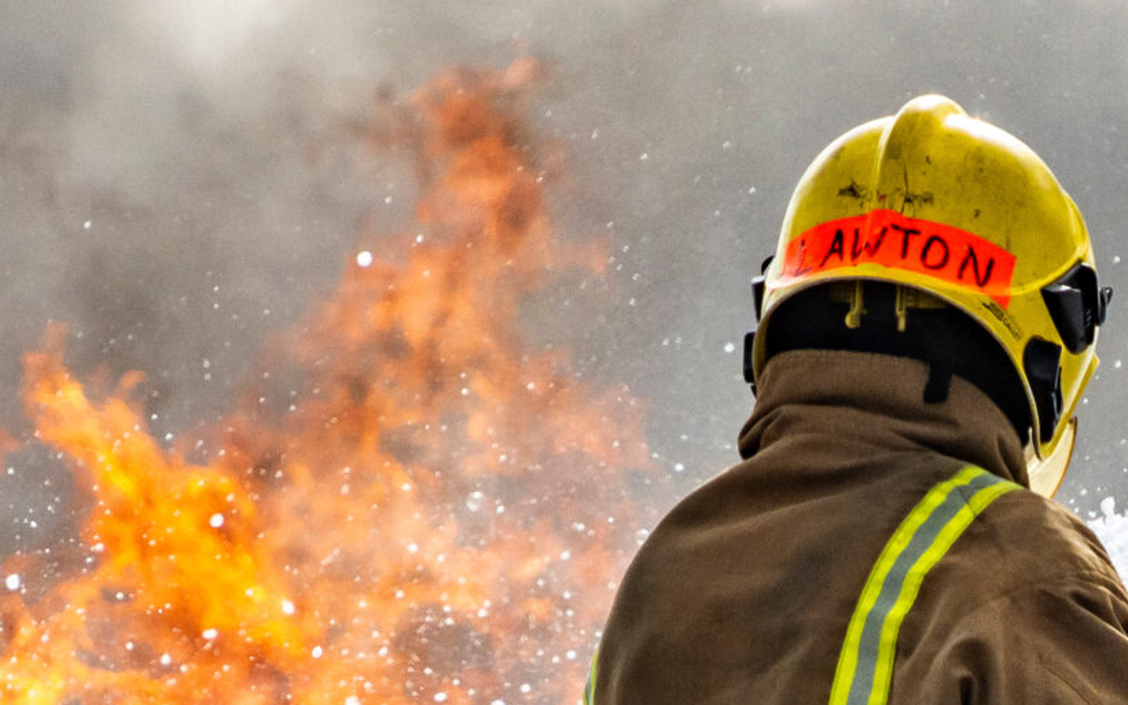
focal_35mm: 1908
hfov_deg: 1.1
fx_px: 58651
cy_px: 776
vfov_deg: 0.7
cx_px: 947
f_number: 5.6
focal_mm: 400
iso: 500
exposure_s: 1/6400
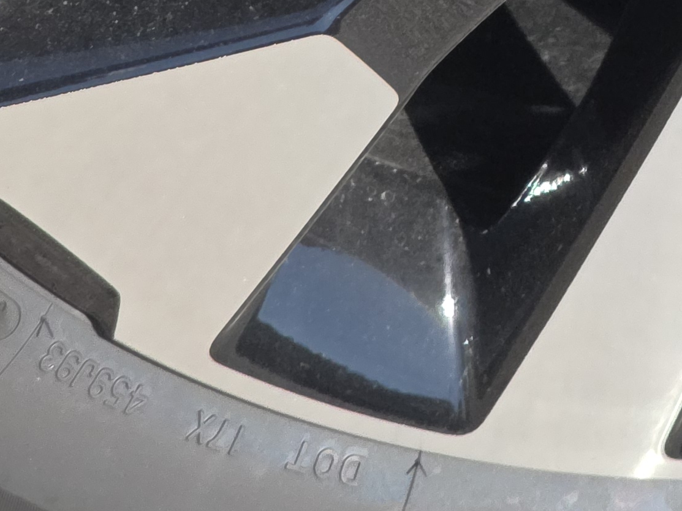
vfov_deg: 5.9
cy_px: -397
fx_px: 4887
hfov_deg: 7.9
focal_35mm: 248
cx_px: 839
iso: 50
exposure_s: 1/834
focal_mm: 7.9
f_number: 2.4
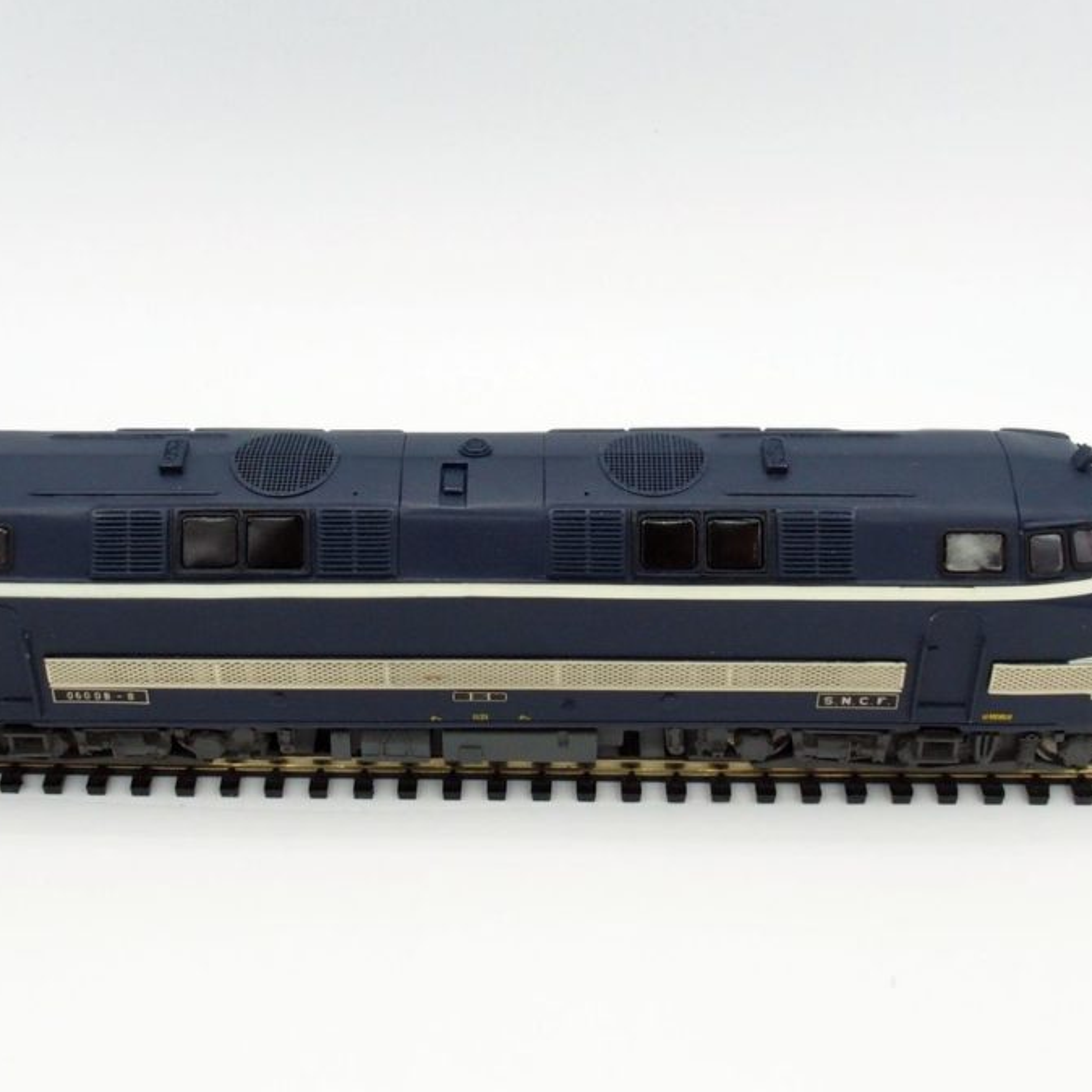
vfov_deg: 36.1
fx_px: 1677
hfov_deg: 36.0
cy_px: 535
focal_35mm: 47
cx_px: 481
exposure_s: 1/160
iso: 320
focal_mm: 7.4
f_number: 7.1
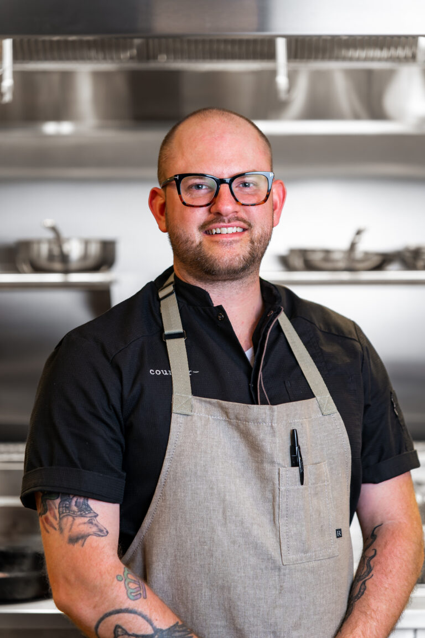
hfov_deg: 18.2
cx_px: 212
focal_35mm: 75
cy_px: 319
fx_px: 1328
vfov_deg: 27.0
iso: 640
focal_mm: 75
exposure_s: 1/125
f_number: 2.8
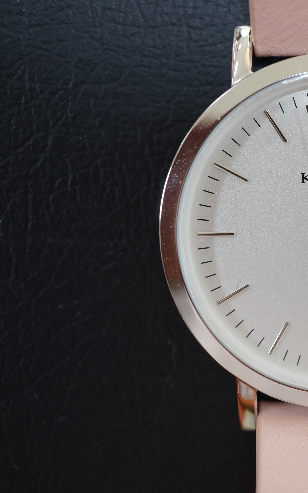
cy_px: 238
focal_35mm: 72
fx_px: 967
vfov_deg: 28.6
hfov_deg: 17.4
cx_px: 351
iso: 500
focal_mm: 30
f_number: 4
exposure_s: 1/60
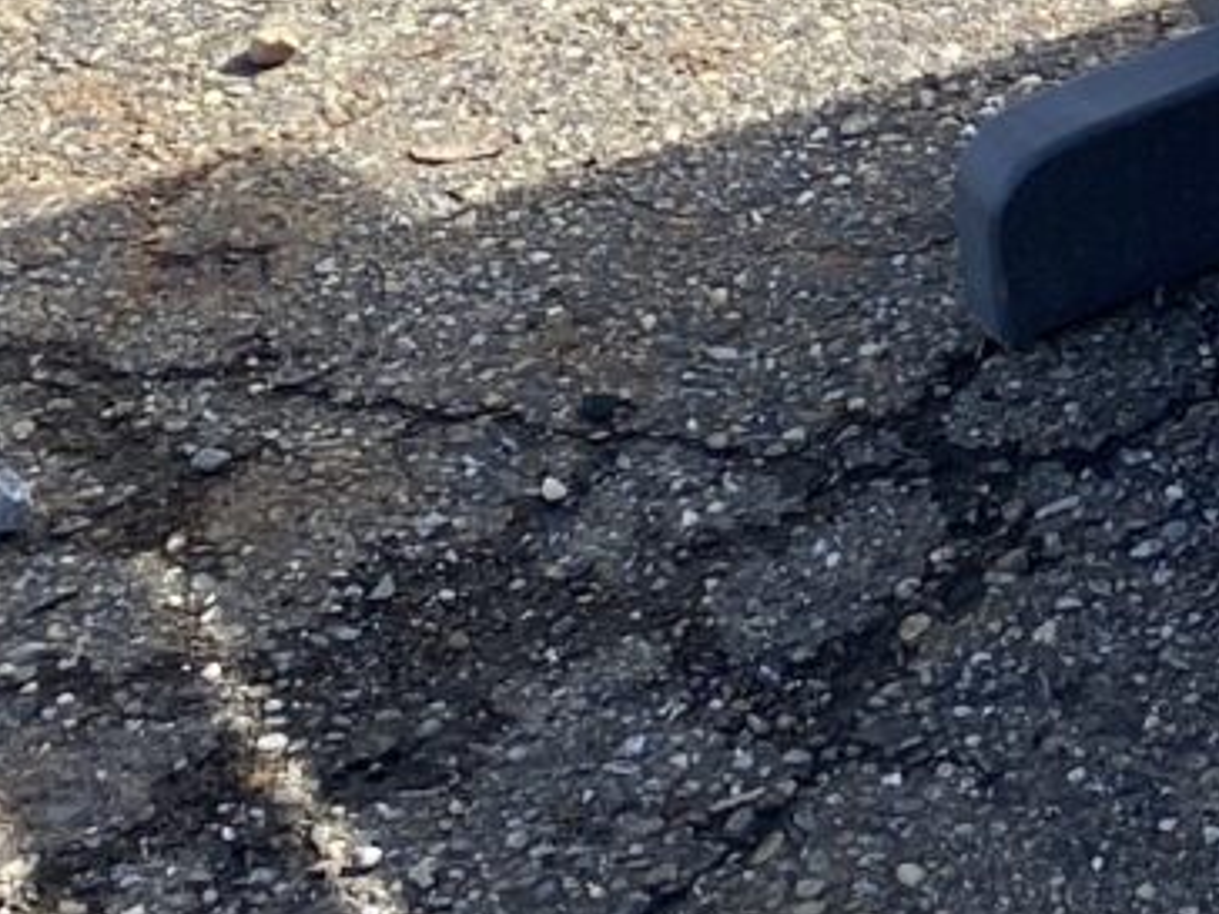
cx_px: 2374
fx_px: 5036
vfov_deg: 9.8
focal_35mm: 143
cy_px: -733
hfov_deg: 12.3
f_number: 1.8
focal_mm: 4.25
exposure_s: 1/747
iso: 32
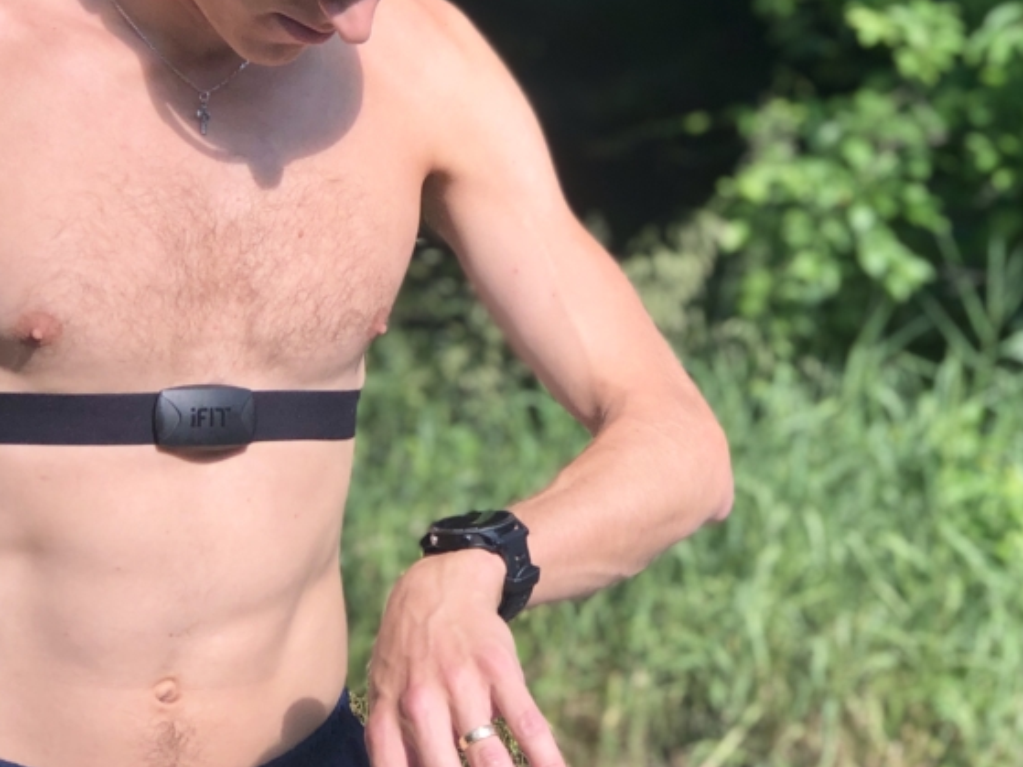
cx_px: 556
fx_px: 3102
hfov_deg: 18.7
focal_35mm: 105
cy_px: 193
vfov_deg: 14.0
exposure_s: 1/600
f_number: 2.8
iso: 20
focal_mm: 6.6
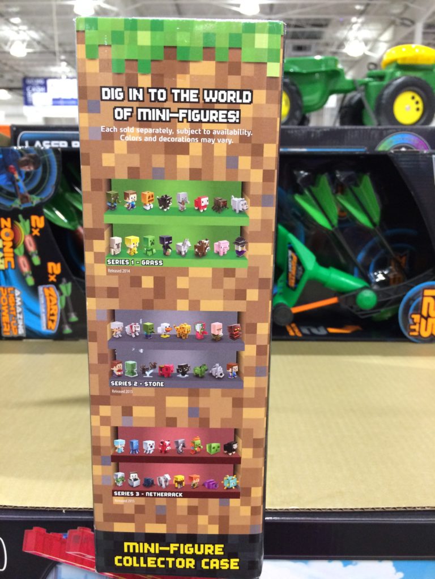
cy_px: 290
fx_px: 486
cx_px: 218
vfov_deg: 61.7
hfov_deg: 48.2
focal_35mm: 29
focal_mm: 4.15
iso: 200
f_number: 2.2
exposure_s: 1/30
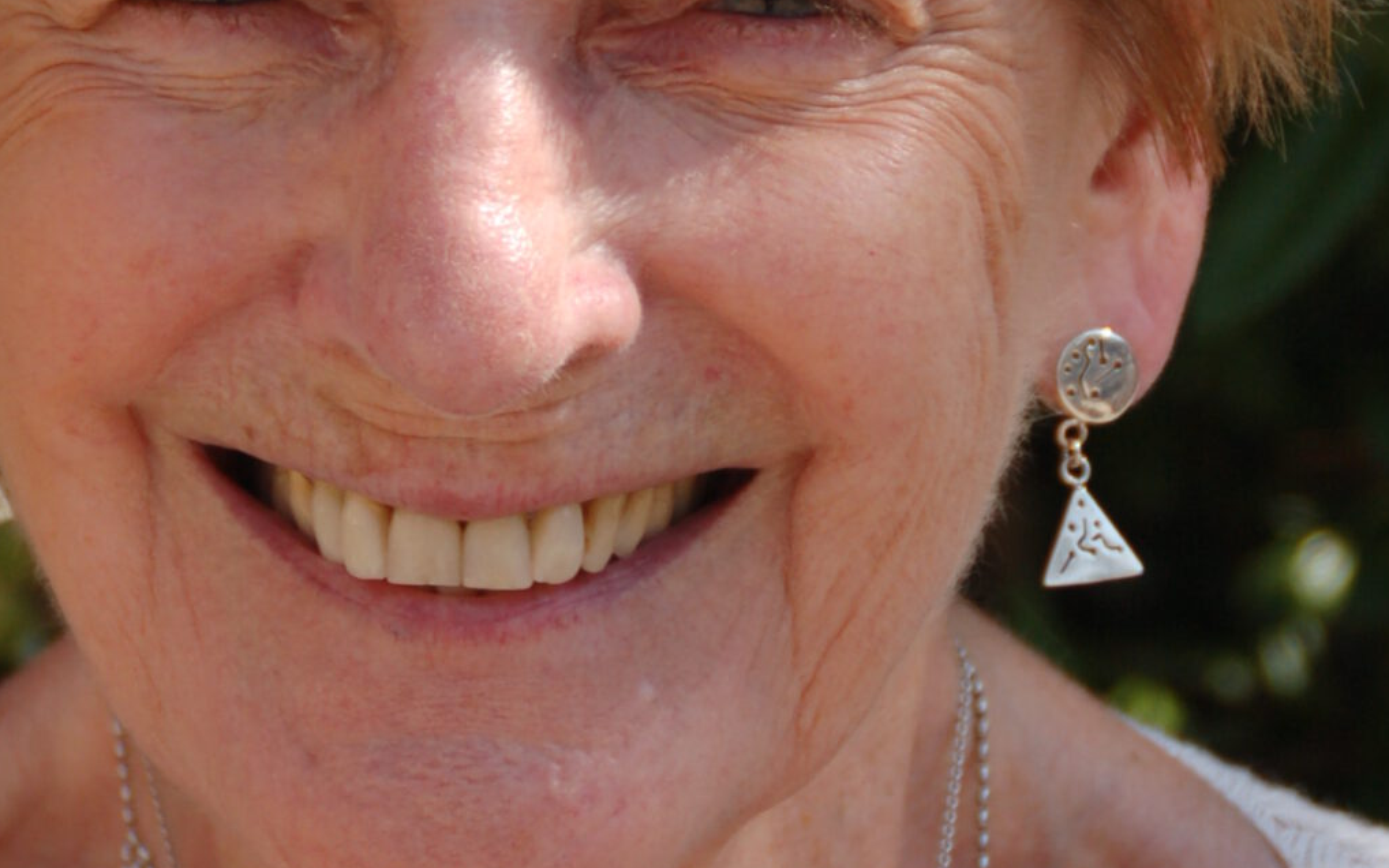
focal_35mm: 269
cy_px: 31
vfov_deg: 4.9
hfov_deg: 7.8
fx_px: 10182
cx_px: 449
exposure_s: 1/500
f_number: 5.6
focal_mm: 70
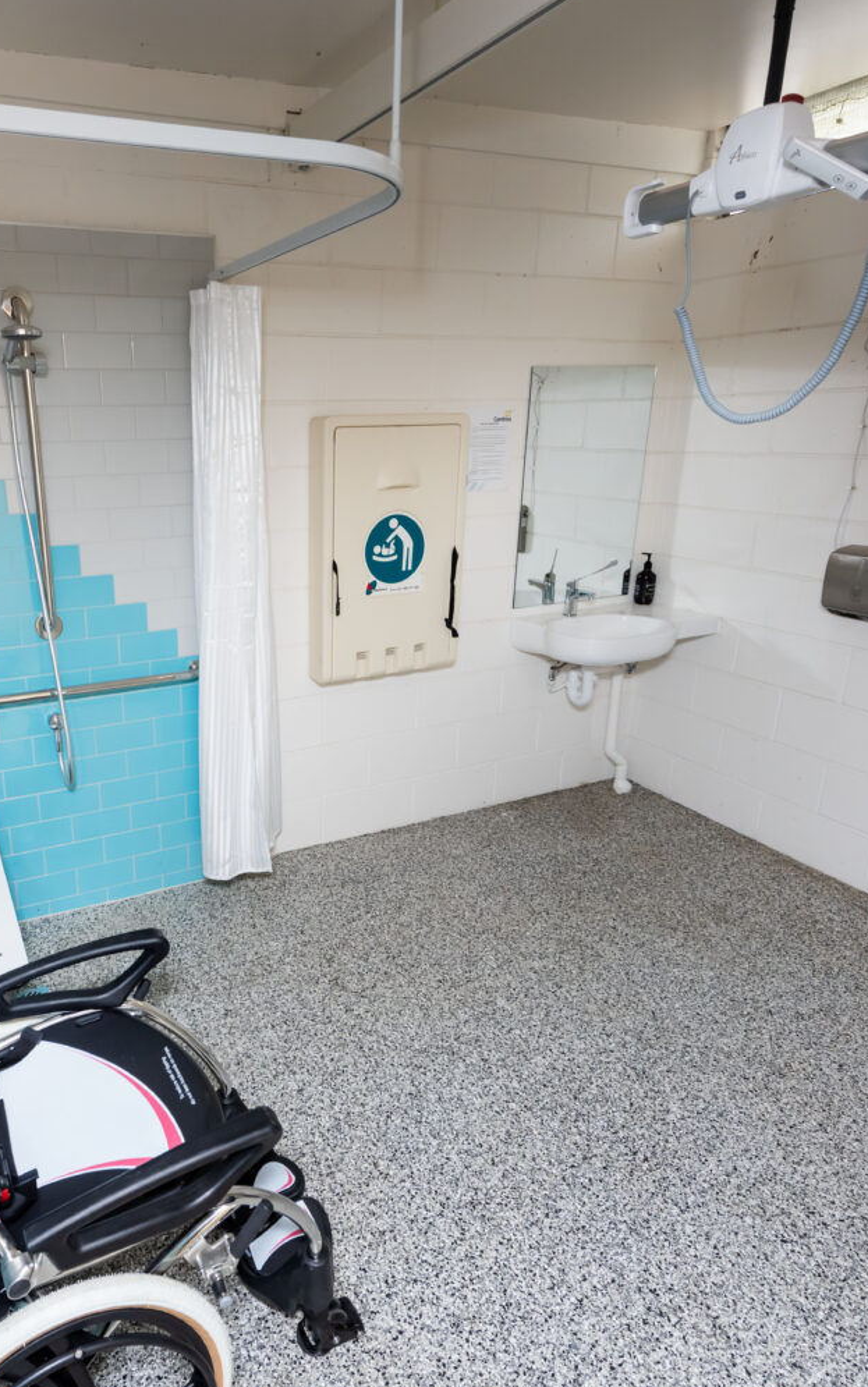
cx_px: 249
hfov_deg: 53.3
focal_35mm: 22
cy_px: 684
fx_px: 832
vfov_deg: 79.6
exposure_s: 1/250
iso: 800
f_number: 7.1
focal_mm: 14
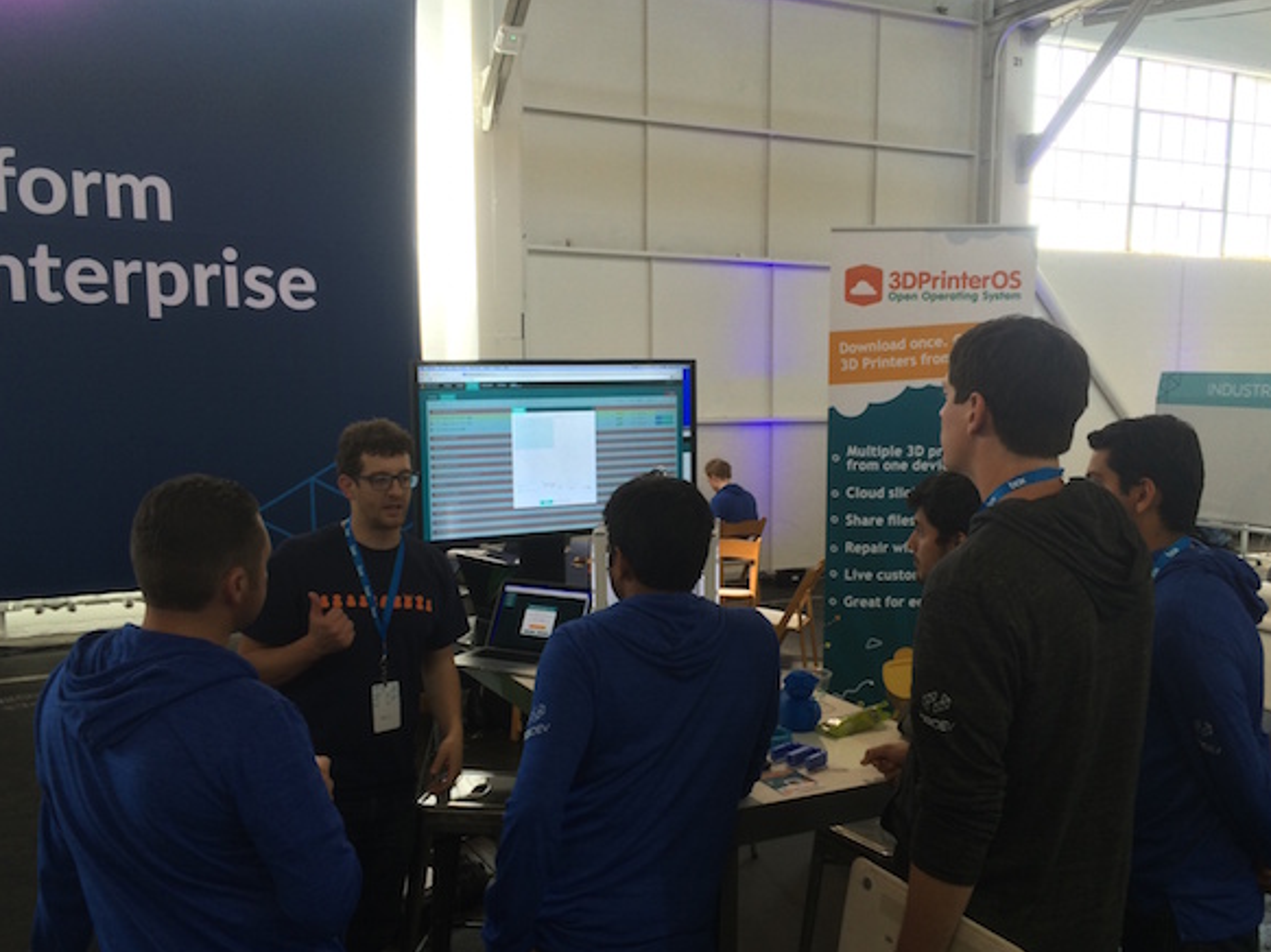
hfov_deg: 55.4
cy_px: 515
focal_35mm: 33
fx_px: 1211
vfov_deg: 42.9
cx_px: 657
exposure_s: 1/60
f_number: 2.2
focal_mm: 4.12
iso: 50
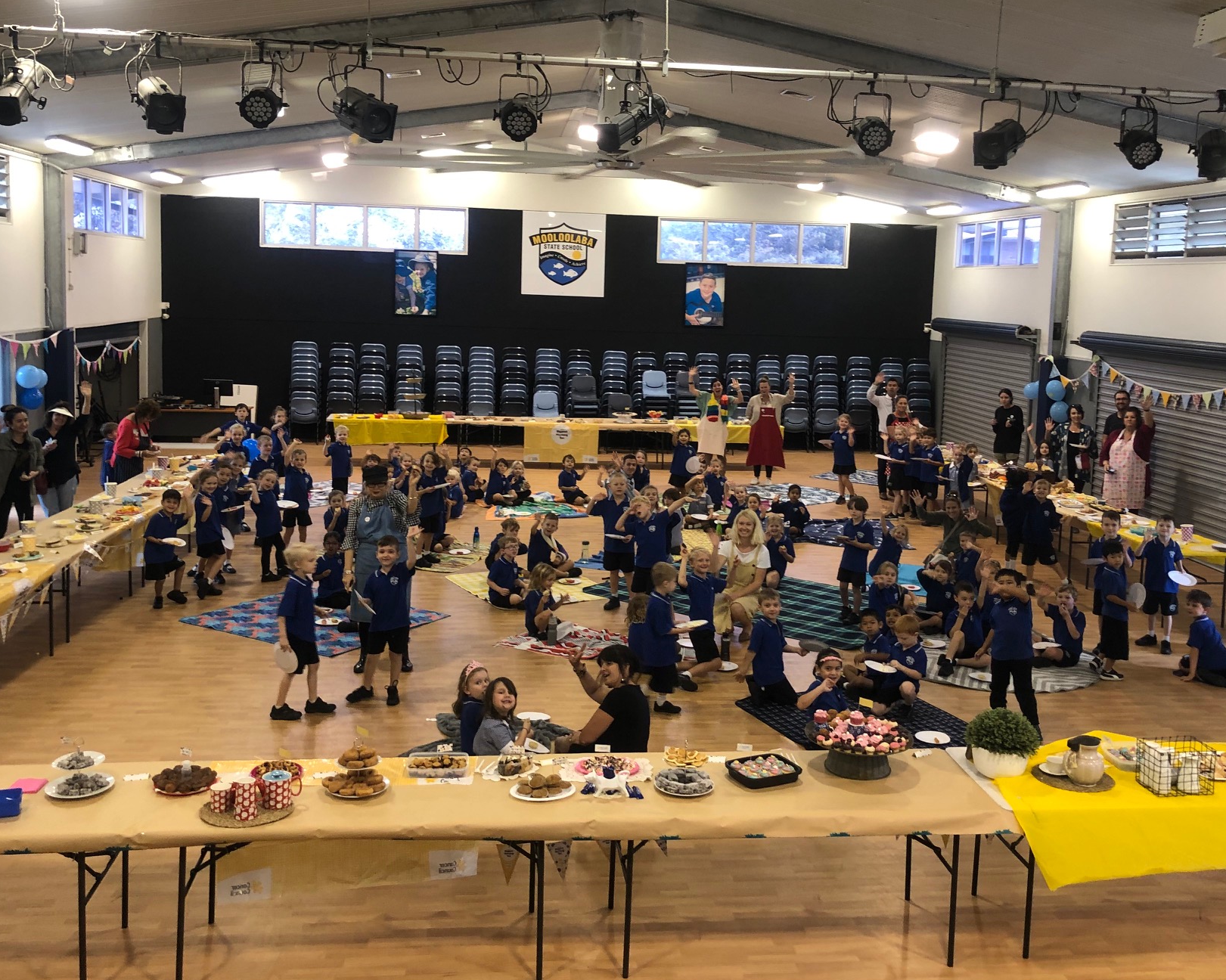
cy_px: 425
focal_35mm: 34
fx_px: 1233
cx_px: 649
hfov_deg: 52.8
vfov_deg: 43.2
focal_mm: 4
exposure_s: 1/20
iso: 40
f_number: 1.8
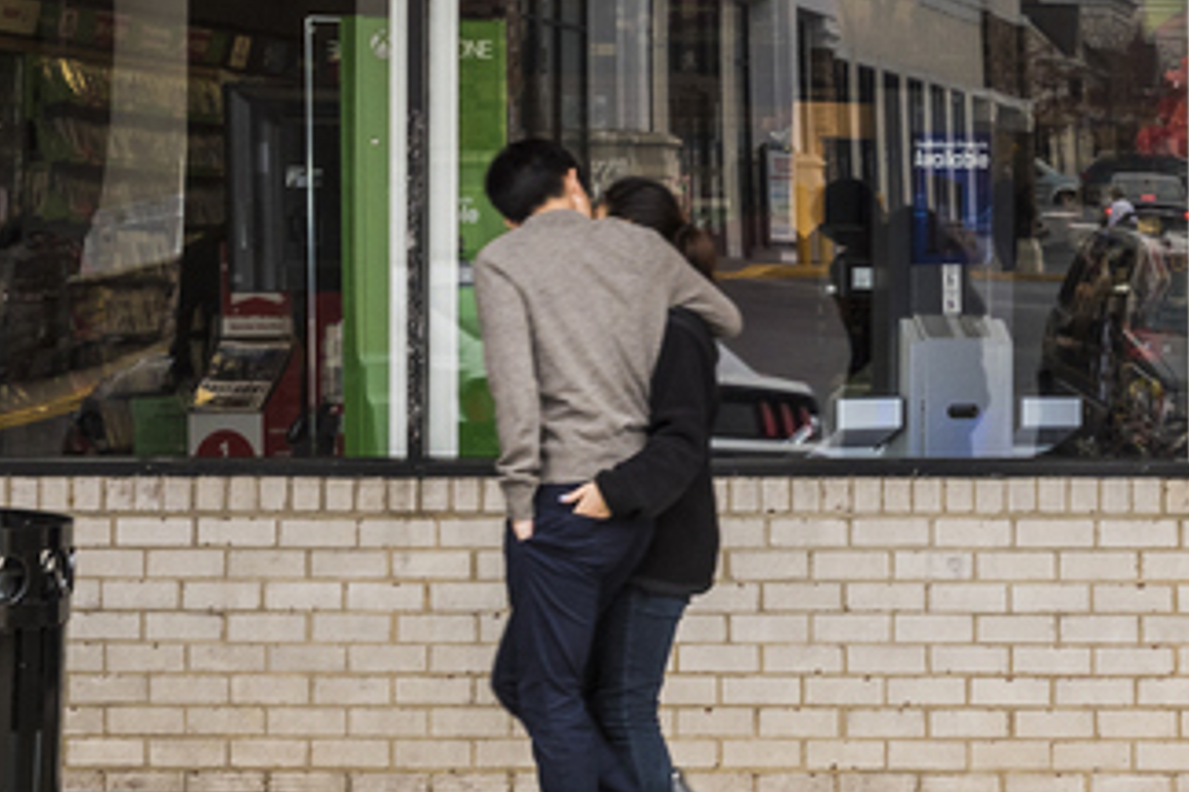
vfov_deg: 7.3
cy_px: -86
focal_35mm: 186
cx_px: 1211
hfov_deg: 10.9
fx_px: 6143
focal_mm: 48
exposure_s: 1/125
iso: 220
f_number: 8
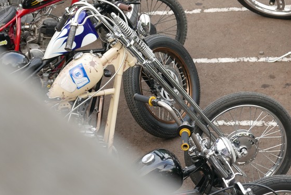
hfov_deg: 17.0
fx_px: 971
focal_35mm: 120
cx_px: 174
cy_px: 49
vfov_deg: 11.4
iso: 200
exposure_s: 1/125
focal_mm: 29.3
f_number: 2.8
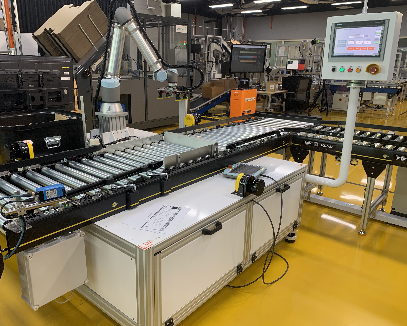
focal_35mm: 28
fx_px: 337
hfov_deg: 62.1
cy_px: 163
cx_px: 186
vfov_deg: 51.5
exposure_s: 1/50
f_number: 1.8
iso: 64
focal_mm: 4.25
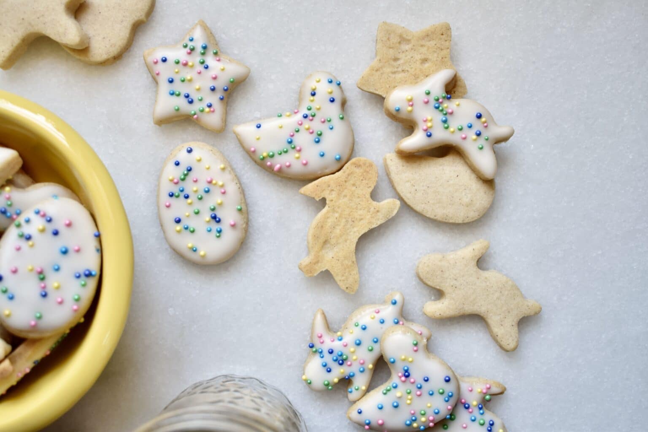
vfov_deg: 31.9
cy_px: 216
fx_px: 756
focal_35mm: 42
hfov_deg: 46.4
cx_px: 324
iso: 640
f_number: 4.2
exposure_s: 1/40
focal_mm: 28
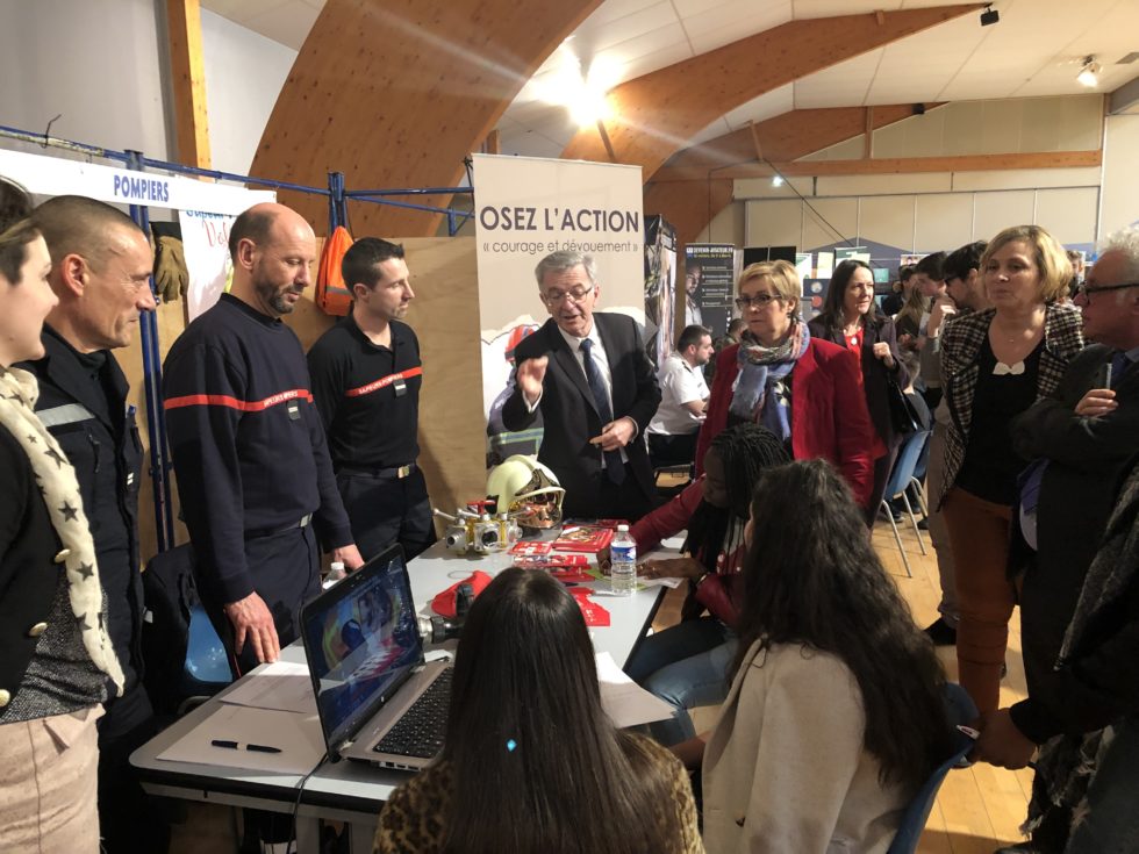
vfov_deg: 49.7
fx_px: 921
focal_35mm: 28
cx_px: 570
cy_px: 427
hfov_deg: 63.4
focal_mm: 3.99
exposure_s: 1/9
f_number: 1.8
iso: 100
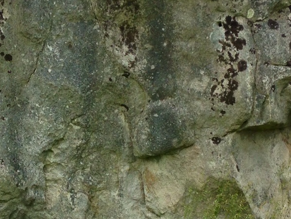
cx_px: 46
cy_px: 148
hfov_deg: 17.1
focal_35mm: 114
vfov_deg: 13.0
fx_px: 959
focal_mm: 4.12
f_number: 2.4
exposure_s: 1/480
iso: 50
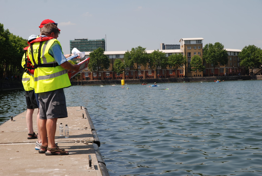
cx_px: 131
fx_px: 525
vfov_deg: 19.0
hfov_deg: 28.0
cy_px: 88
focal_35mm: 72
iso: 100
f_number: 7.1
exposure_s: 1/200
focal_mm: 48
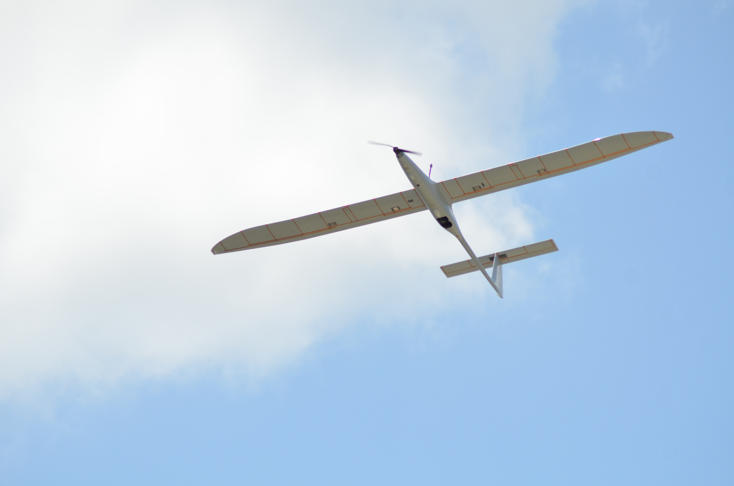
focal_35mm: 270
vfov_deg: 5.1
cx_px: 367
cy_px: 243
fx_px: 5494
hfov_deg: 7.6
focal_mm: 180
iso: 320
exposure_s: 1/2000
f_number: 5.6
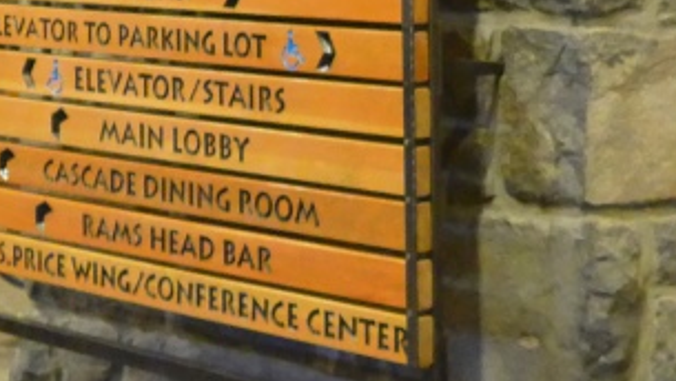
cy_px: 31
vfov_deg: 11.4
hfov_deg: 19.7
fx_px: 1901
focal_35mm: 106
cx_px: 634
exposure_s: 1/20
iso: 800
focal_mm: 6
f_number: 2
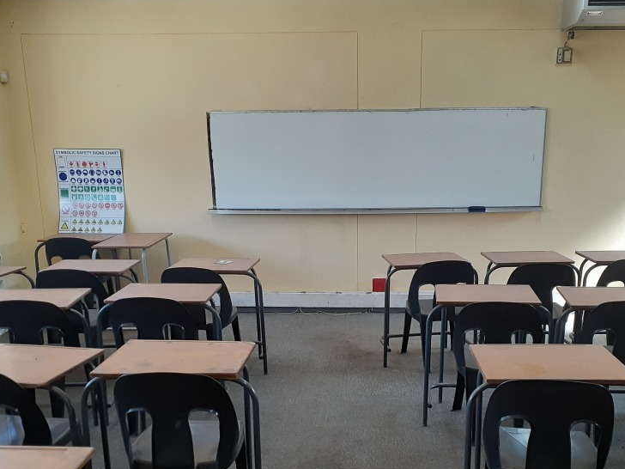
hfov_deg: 48.9
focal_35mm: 38
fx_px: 686
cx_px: 343
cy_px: 308
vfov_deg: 37.4
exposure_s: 1/50
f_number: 1.9
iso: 64
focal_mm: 3.6
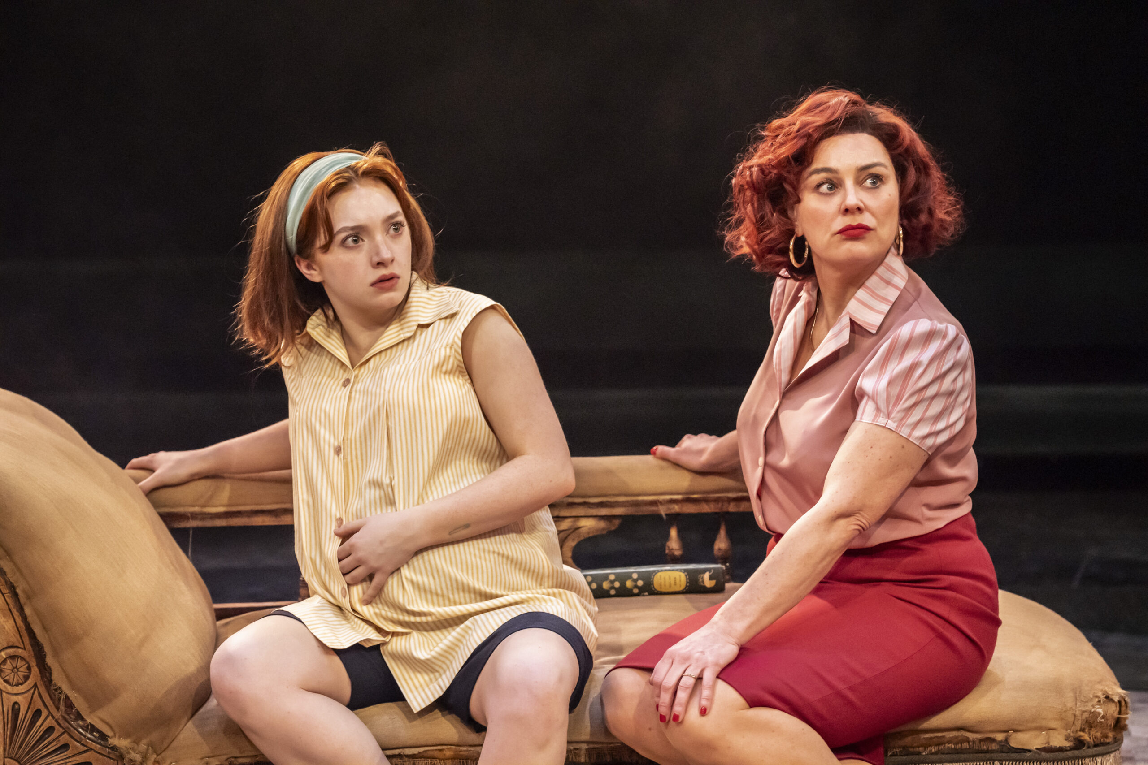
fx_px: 3667
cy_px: 382
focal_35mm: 115
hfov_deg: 17.8
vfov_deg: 11.9
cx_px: 574
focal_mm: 115
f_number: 4.5
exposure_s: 1/80
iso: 5000
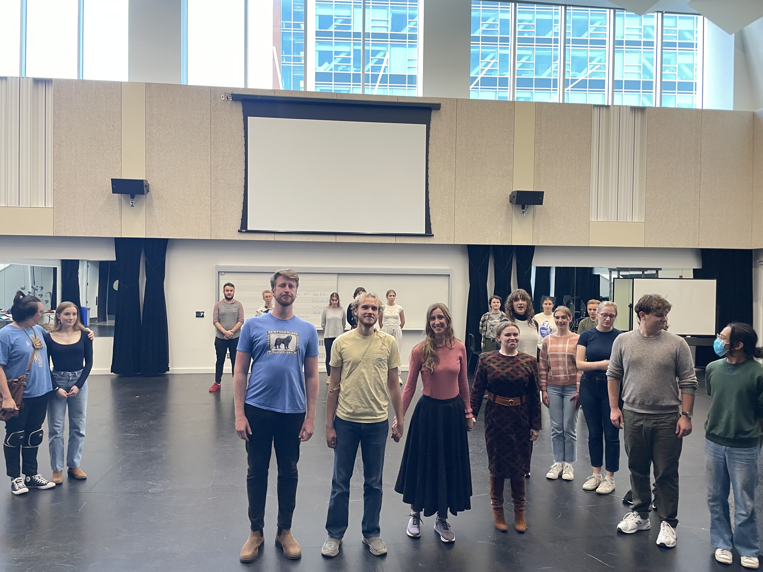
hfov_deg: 67.3
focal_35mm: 26
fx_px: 573
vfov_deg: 53.1
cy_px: 286
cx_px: 382
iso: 160
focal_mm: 4.2
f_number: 1.6
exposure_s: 1/59
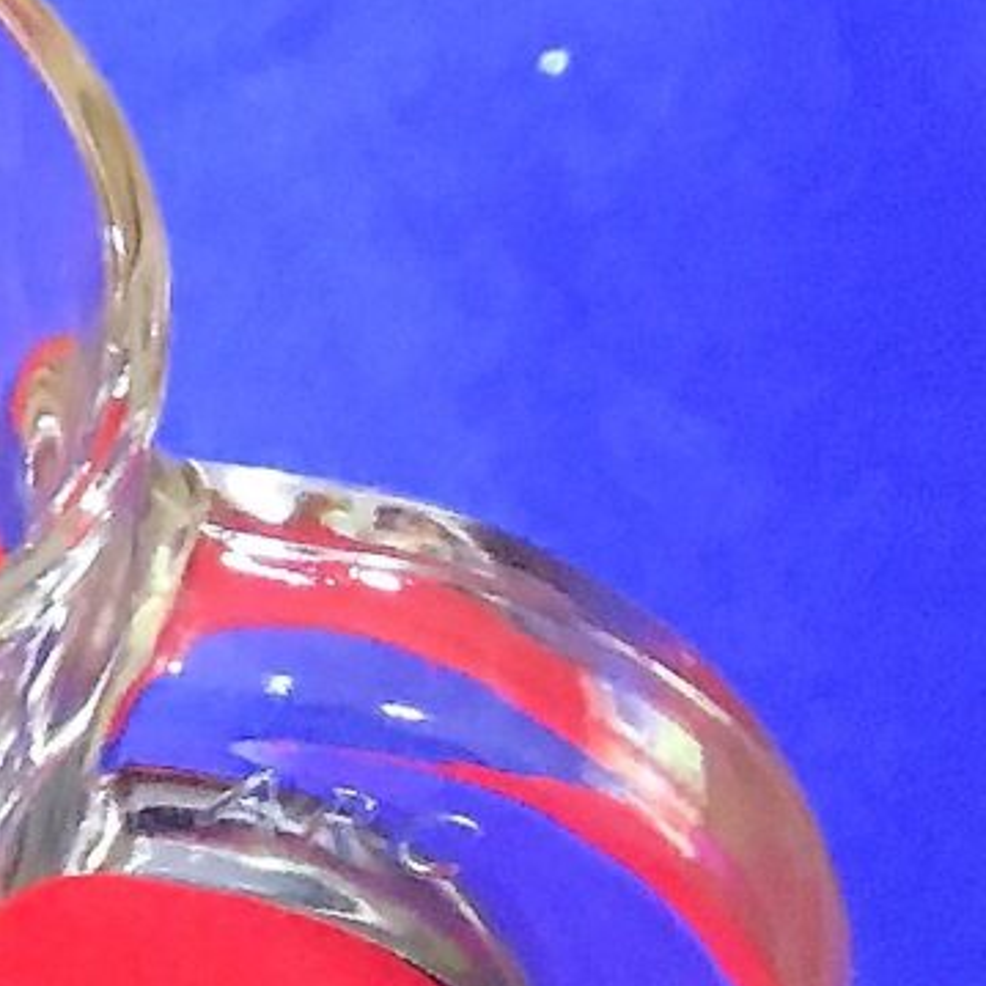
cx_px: -1848
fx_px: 5897
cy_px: 2172
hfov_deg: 8.3
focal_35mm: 183
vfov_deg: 8.8
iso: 250
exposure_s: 1/33
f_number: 2.2
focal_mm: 4.15
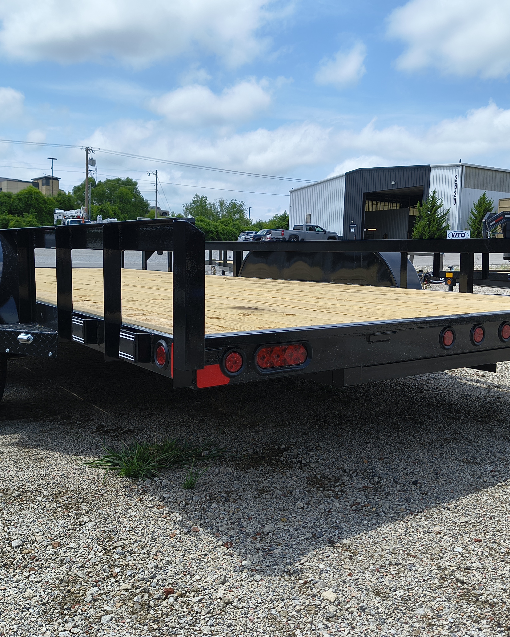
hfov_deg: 44.5
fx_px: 623
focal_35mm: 33
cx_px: 257
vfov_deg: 54.2
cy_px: 316
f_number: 1.7
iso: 100
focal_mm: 4.68
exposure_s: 1/1536
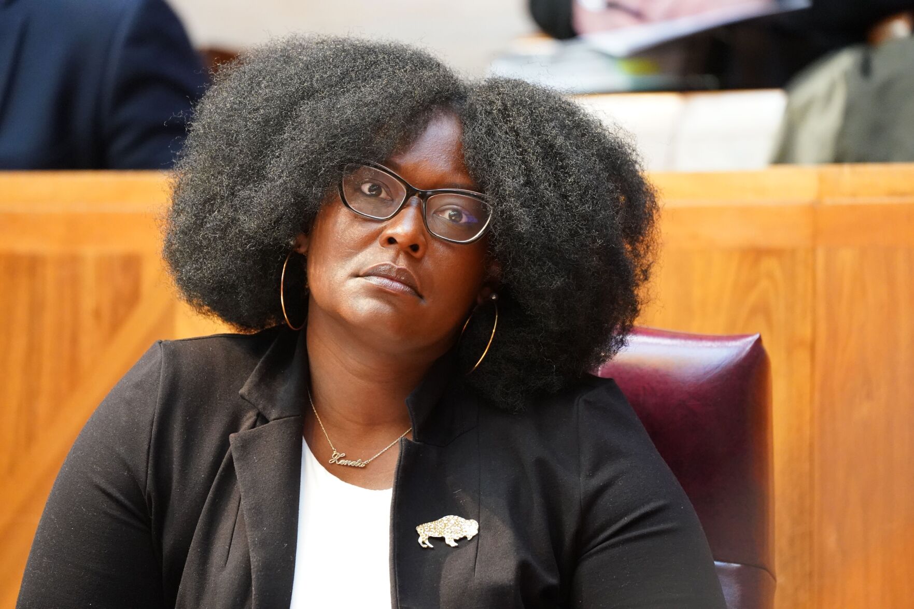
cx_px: 457
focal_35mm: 400
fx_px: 10154
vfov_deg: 3.4
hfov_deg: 5.2
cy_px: 304
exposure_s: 1/60
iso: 6400
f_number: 5.6
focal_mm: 400
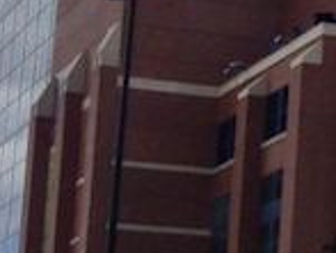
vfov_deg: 6.9
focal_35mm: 215
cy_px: 180
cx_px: 1074
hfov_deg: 7.7
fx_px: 2092
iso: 50
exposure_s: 1/1938
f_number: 2.4
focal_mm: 4.12
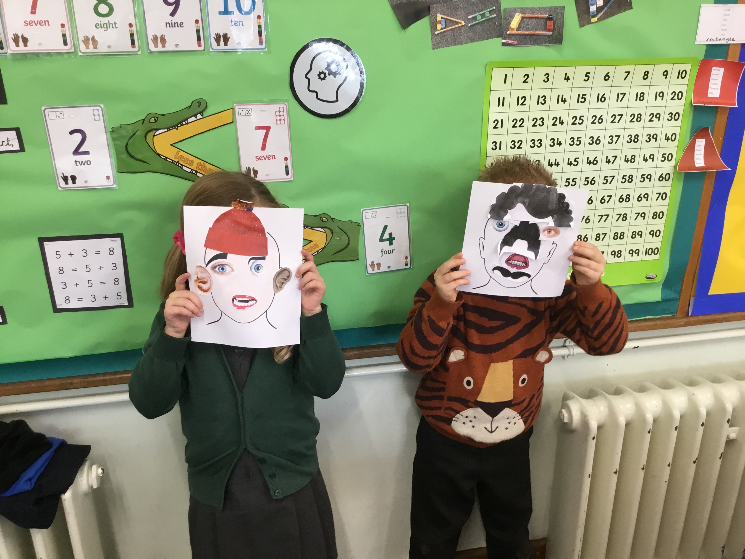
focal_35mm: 31
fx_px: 667
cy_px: 280
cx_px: 372
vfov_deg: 45.4
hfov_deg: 58.4
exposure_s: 1/33
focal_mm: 3.3
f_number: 2.4
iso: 64
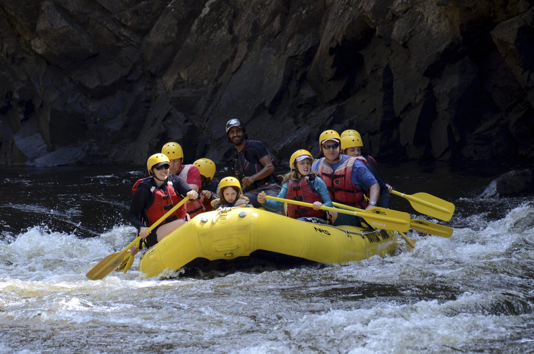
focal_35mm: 330
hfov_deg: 6.3
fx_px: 4885
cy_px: 177
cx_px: 267
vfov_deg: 4.1
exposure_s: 1/320
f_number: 7.1
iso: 800
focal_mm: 220
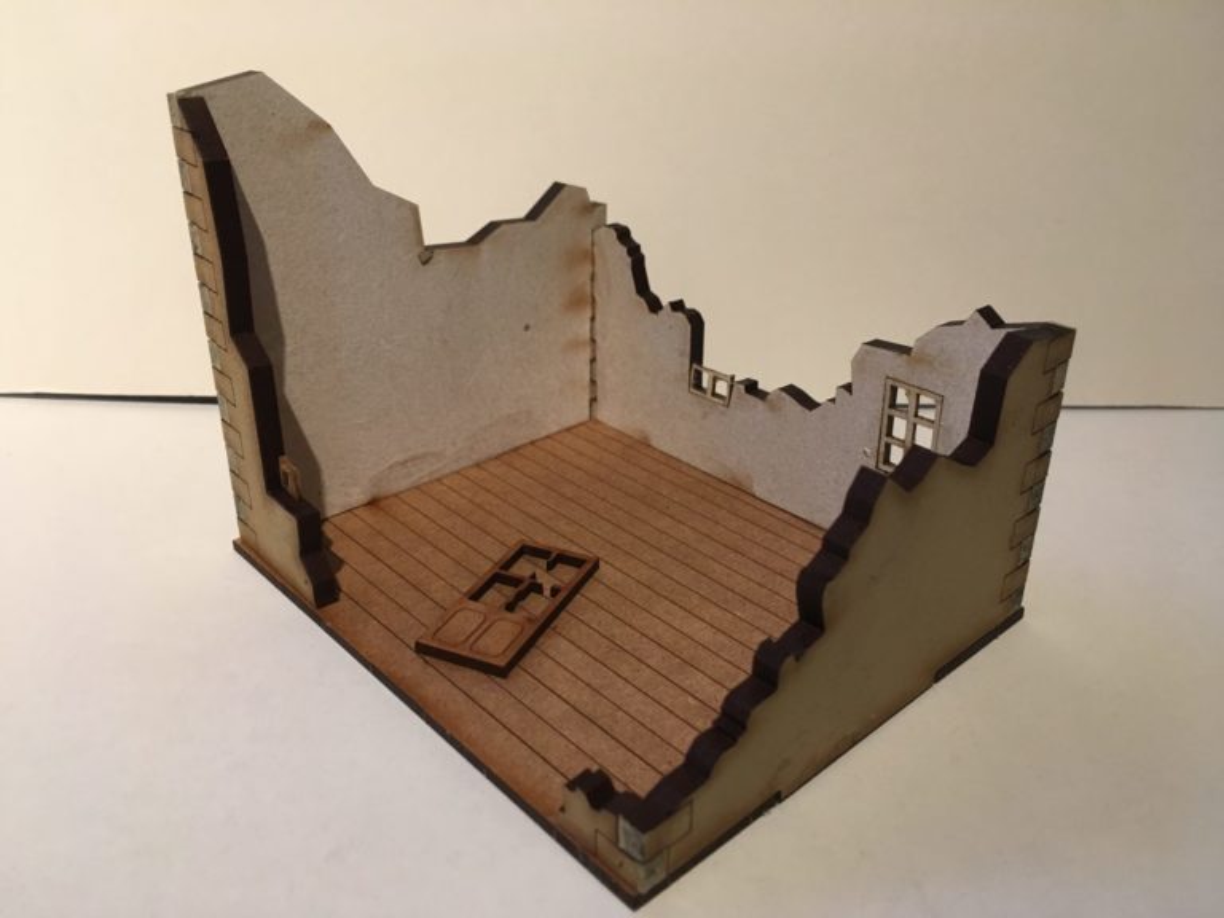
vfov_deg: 48.2
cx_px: 612
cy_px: 459
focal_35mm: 29
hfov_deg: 61.7
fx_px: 1025
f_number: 2.2
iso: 125
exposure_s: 1/33
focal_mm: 4.15
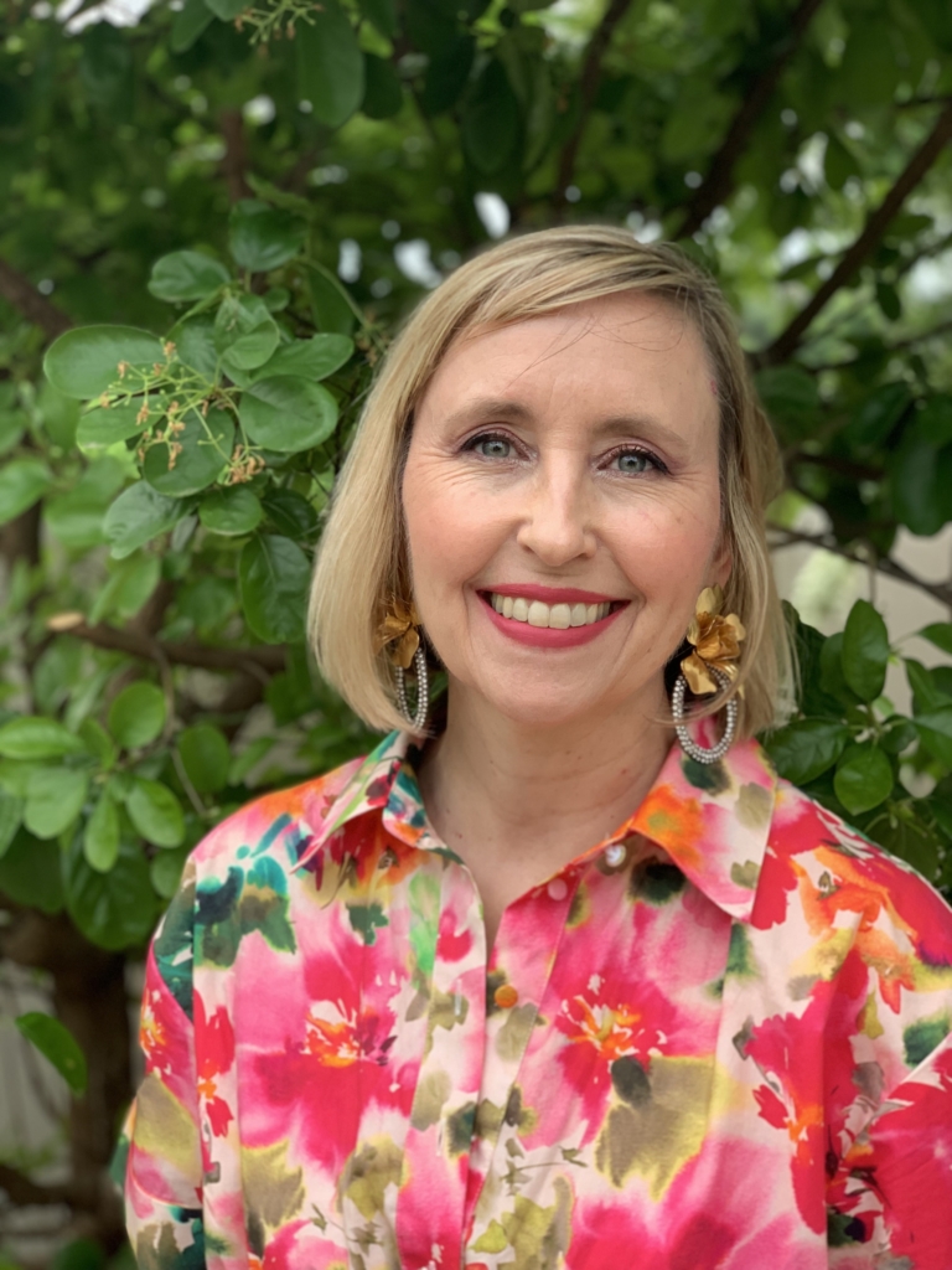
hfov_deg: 28.0
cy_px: 635
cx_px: 476
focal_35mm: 52
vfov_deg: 36.8
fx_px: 1907
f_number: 2.4
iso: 64
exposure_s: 1/122
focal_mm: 6
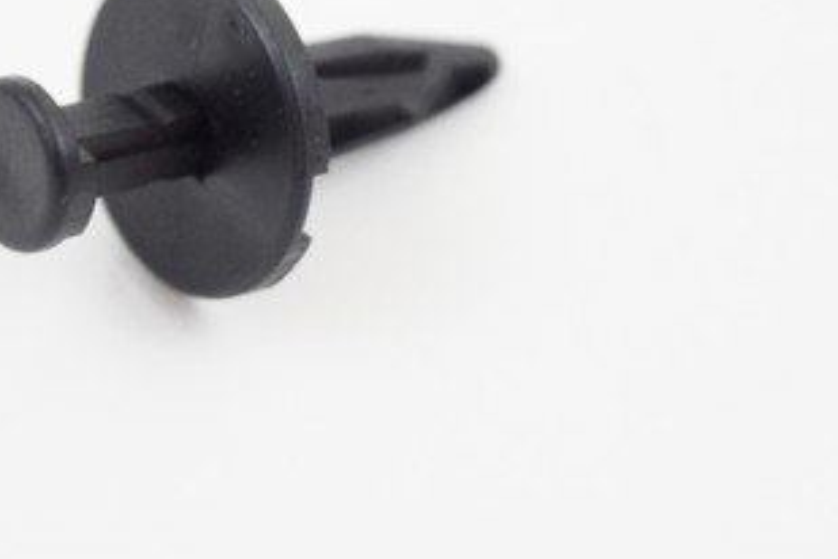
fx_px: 3981
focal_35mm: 171
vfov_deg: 8.0
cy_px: 102
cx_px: 239
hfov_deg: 12.0
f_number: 5.6
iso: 1800
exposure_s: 1/60
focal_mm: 55
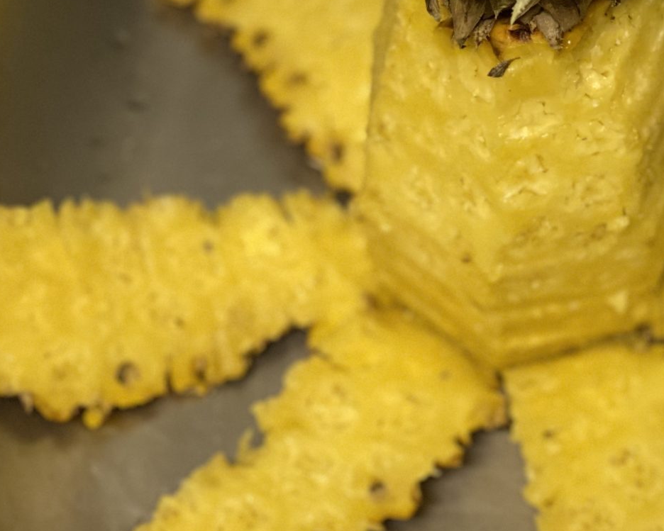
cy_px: 160
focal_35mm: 111
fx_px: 2182
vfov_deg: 13.9
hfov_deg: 17.1
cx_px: 548
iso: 400
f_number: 2
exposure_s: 1/40
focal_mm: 6
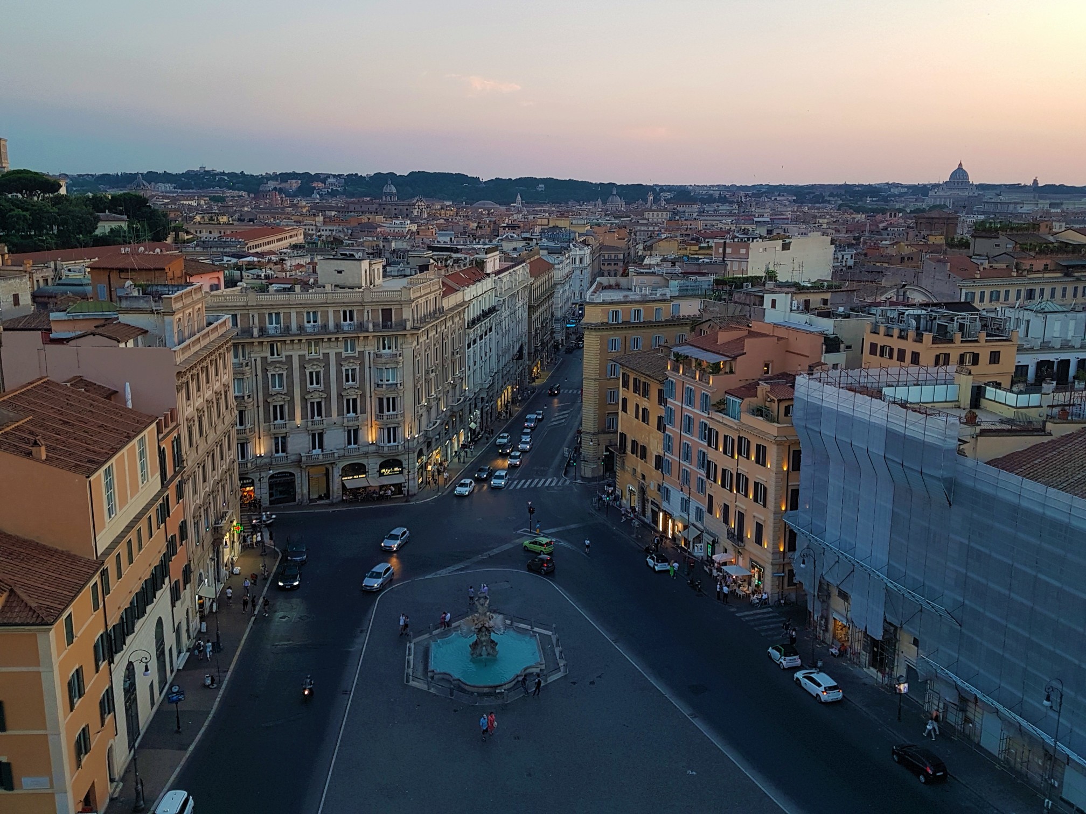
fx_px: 816
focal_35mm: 26
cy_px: 407
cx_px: 543
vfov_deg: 53.1
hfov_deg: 67.3
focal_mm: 4.2
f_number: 1.7
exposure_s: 1/100
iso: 40
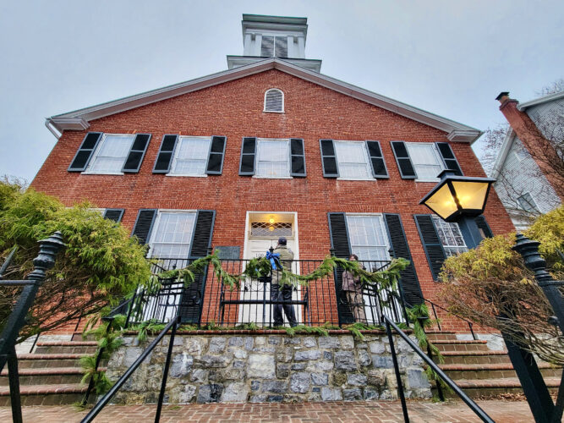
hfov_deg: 106.2
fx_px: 212
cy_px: 212
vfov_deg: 89.9
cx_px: 282
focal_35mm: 13
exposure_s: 1/120
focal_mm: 2.2
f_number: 2.2
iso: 80
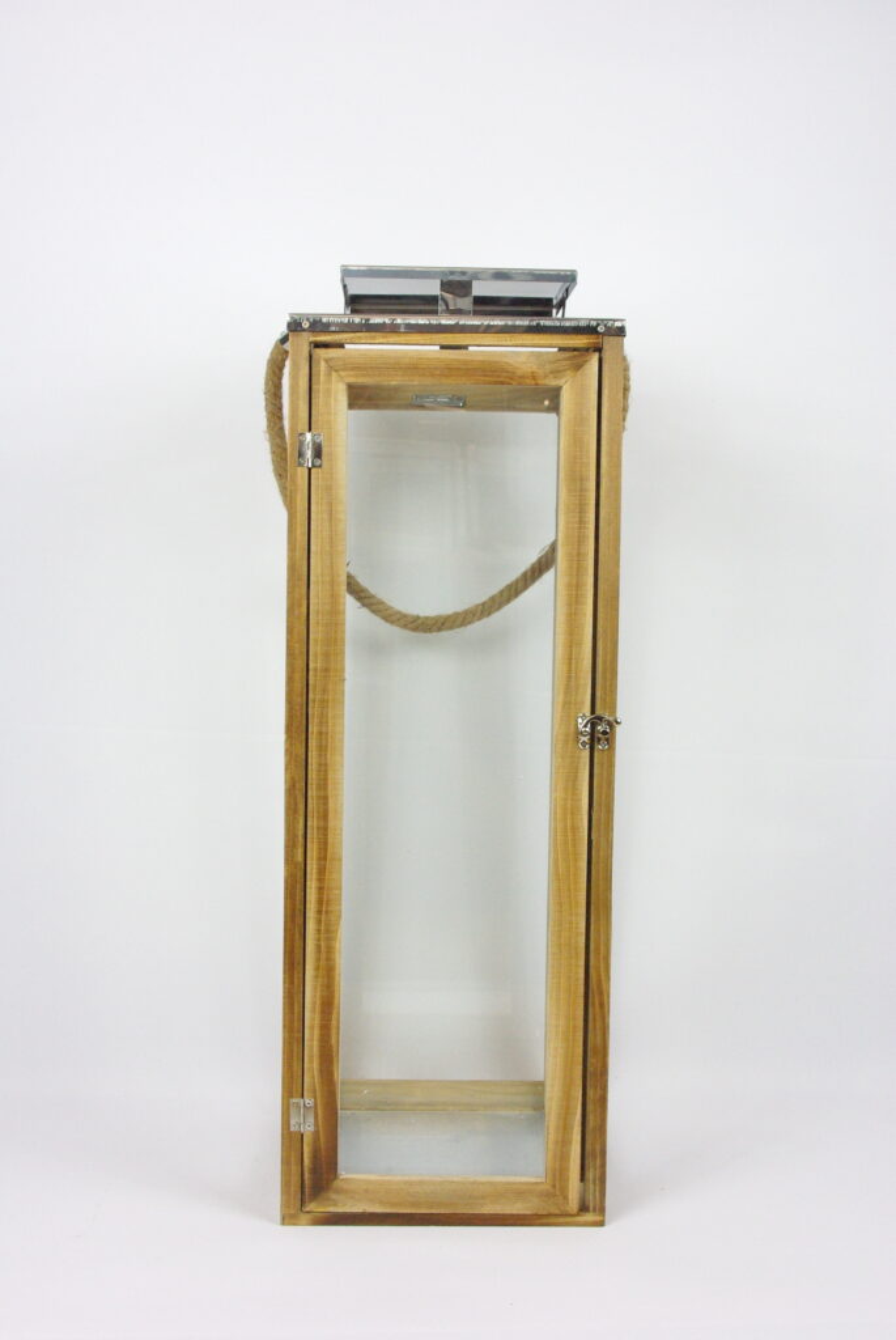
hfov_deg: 34.3
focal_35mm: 39
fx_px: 1452
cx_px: 448
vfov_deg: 49.5
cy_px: 670
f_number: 8
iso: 1600
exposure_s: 1/125
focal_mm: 26.25
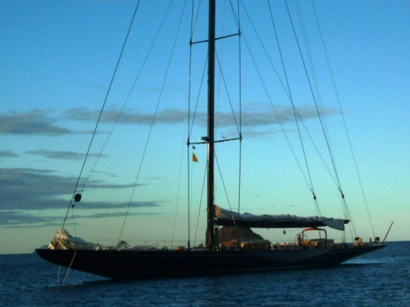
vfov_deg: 18.7
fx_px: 936
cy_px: 154
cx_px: 205
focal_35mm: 79
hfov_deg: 24.7
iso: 80
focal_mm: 7.4
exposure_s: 1/320
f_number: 9
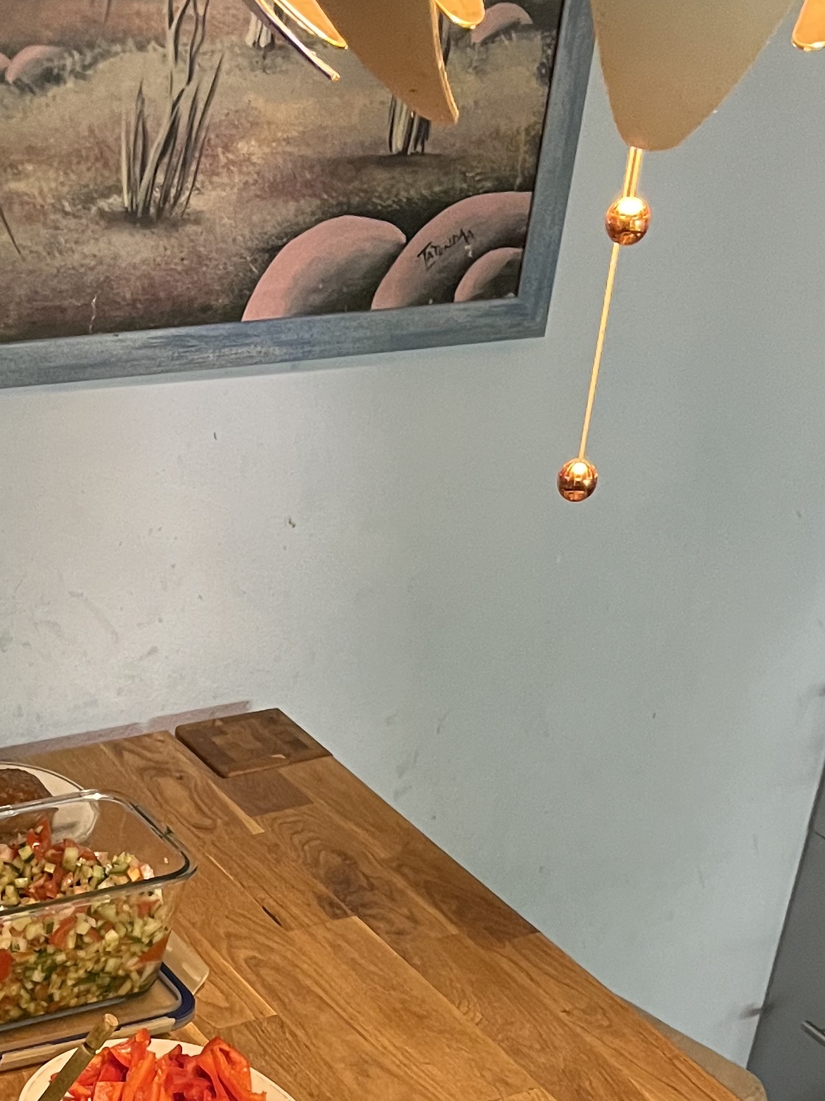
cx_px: 105
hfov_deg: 21.5
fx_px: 2130
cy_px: 1359
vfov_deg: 25.6
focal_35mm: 67
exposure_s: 1/60
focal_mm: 5.1
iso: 400
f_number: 1.6
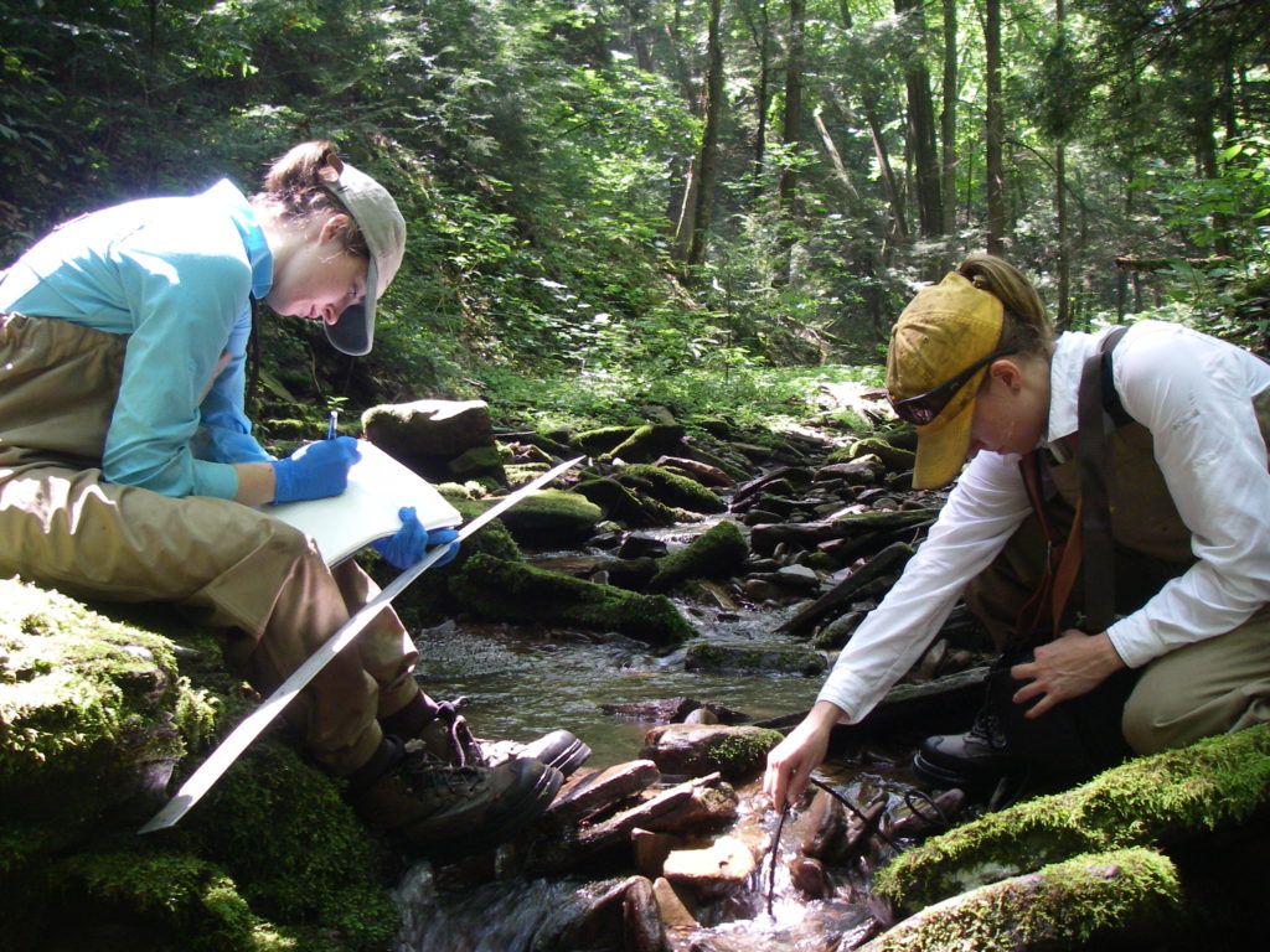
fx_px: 1394
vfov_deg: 37.7
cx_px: 635
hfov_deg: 49.0
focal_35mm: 38
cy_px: 476
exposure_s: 1/30
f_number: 3.3
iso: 160
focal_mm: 6.3
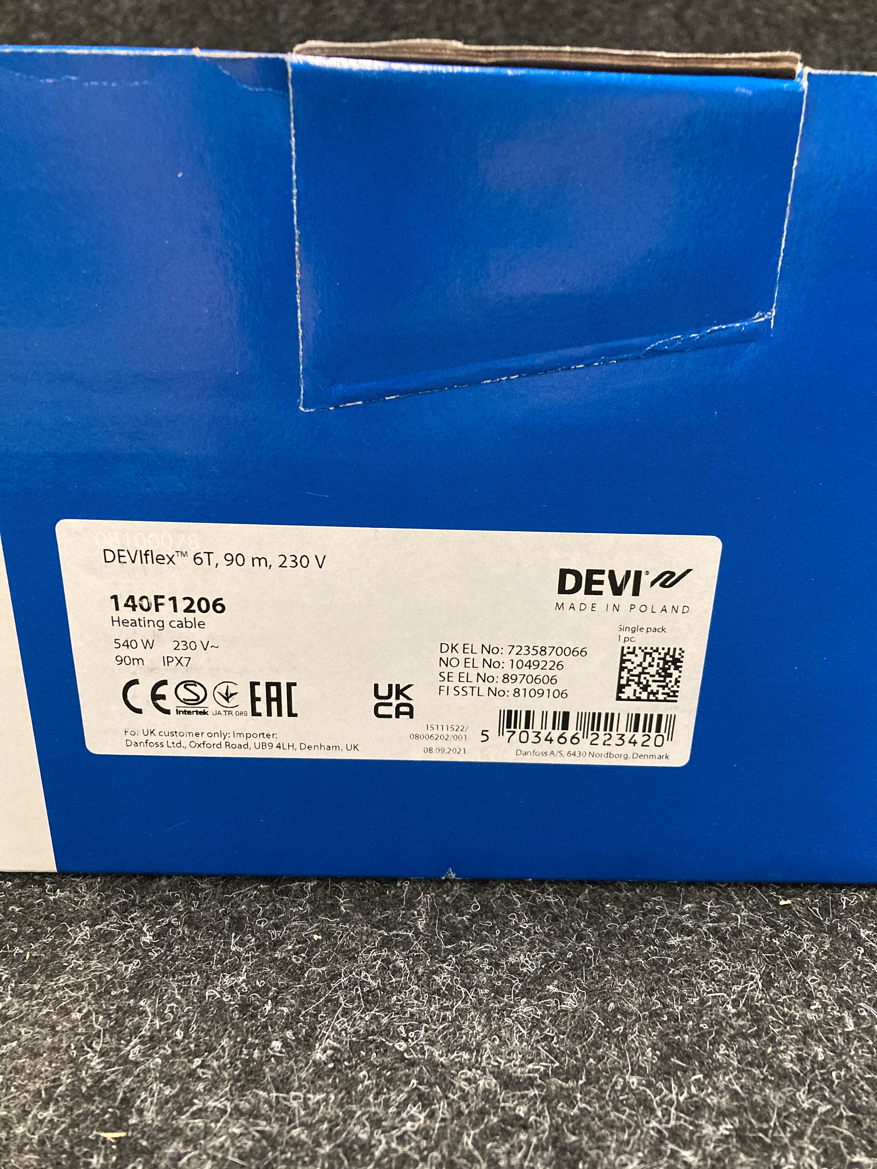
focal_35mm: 28
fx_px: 946
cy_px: 584
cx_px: 438
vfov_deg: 63.4
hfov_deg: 49.7
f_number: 1.8
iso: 320
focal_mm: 3.99
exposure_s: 1/49
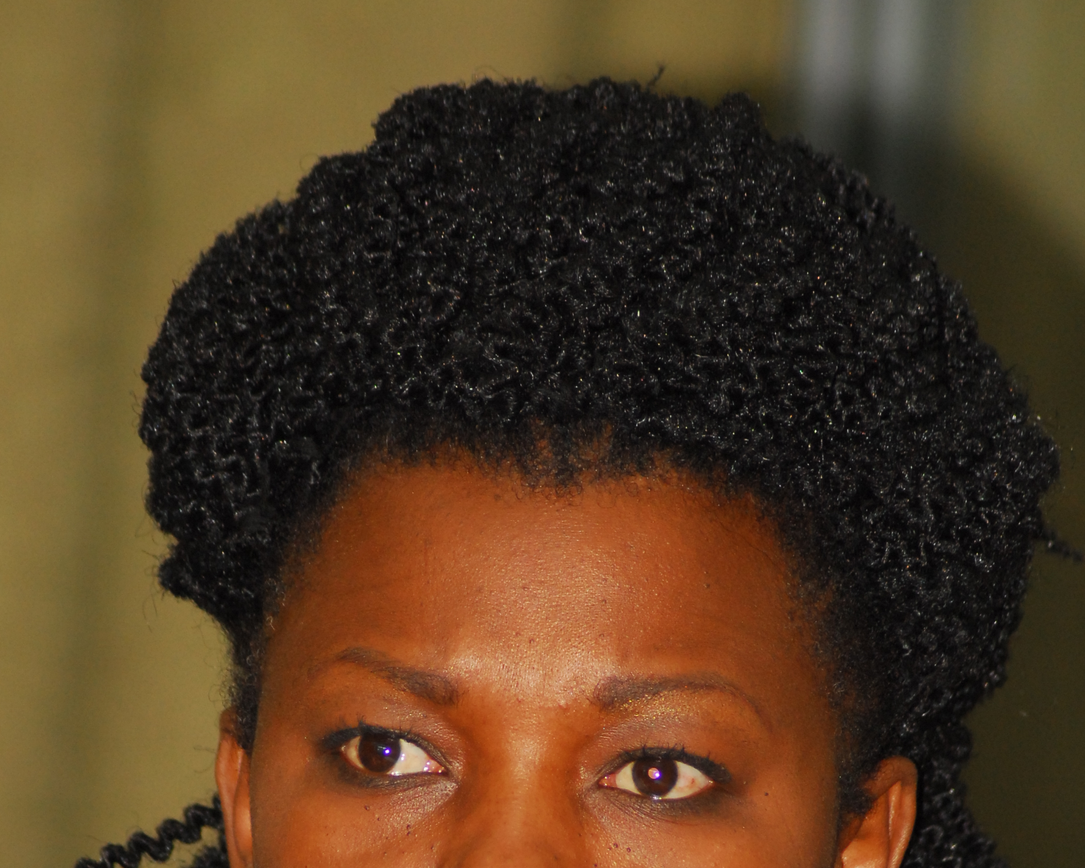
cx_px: 509
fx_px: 12198
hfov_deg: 5.1
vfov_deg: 4.1
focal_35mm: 380
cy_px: 769
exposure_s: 1/200
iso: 500
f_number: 4.5
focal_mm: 155
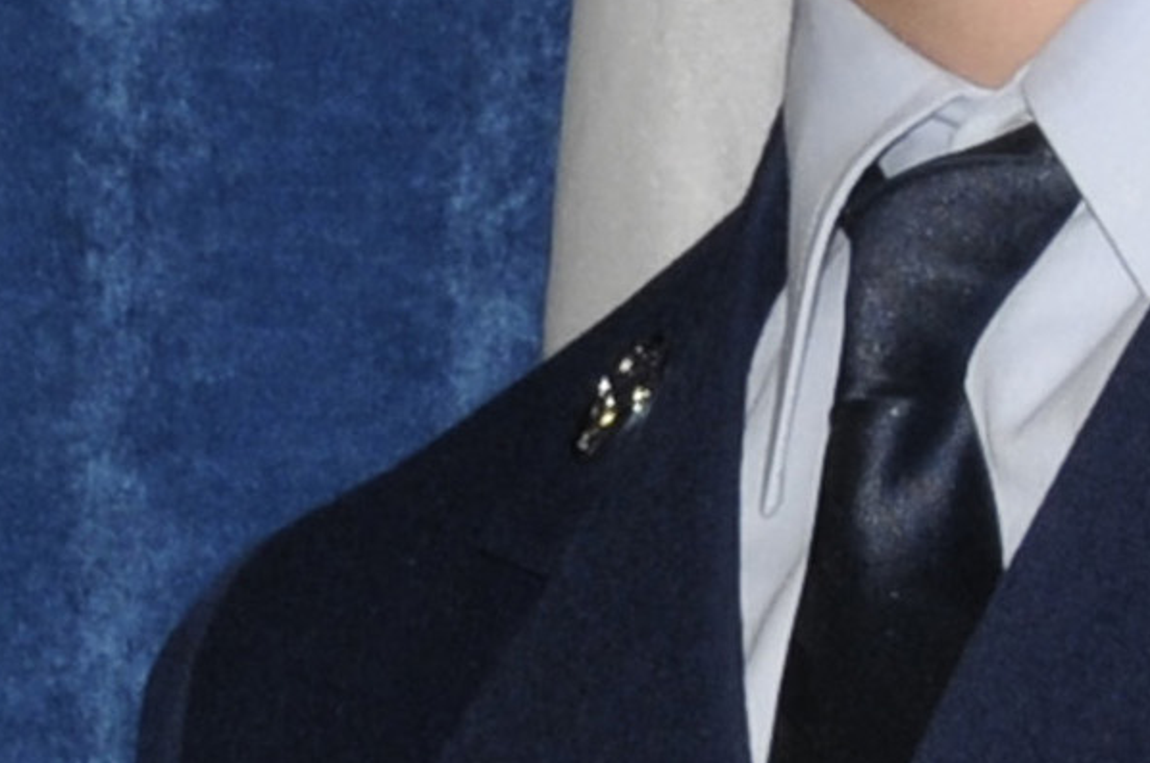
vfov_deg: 2.0
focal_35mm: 699
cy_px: 634
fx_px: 22285
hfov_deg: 3.0
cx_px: -119
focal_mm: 65
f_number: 11
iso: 200
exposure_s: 1/60
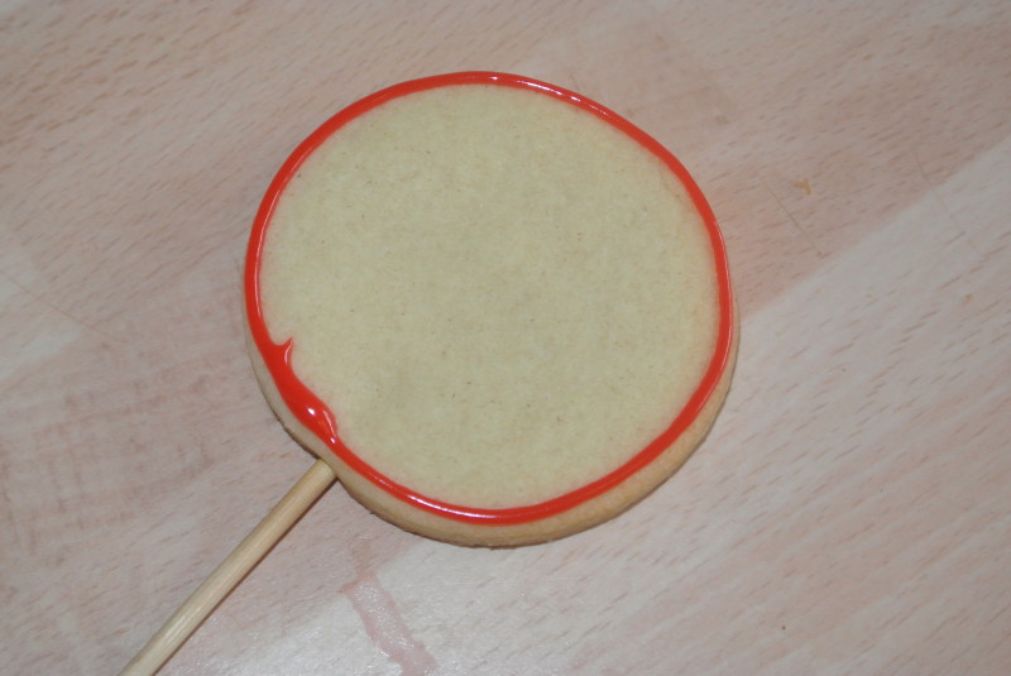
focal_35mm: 81
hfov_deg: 25.0
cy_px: 338
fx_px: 2277
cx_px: 506
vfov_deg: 16.9
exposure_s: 1/60
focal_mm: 30
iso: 800
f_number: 5.6
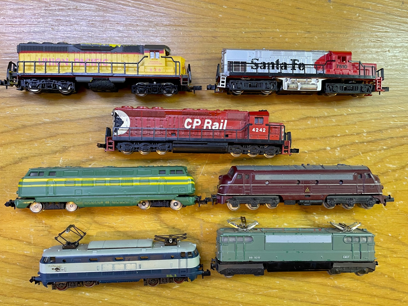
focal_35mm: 29
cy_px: 162
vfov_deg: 48.2
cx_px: 205
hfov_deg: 61.6
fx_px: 342
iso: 100
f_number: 1.6
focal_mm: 4.2
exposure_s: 1/50
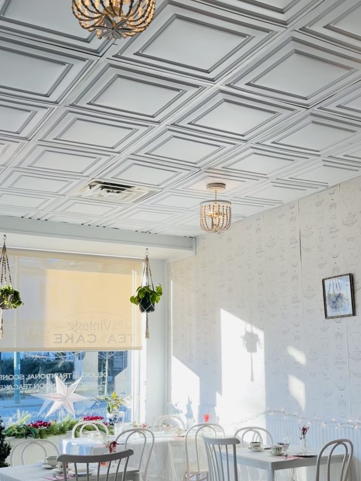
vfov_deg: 45.6
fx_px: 570
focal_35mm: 41
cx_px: 215
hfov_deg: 35.0
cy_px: 279
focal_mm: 5.1
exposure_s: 1/296
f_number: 1.6
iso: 32
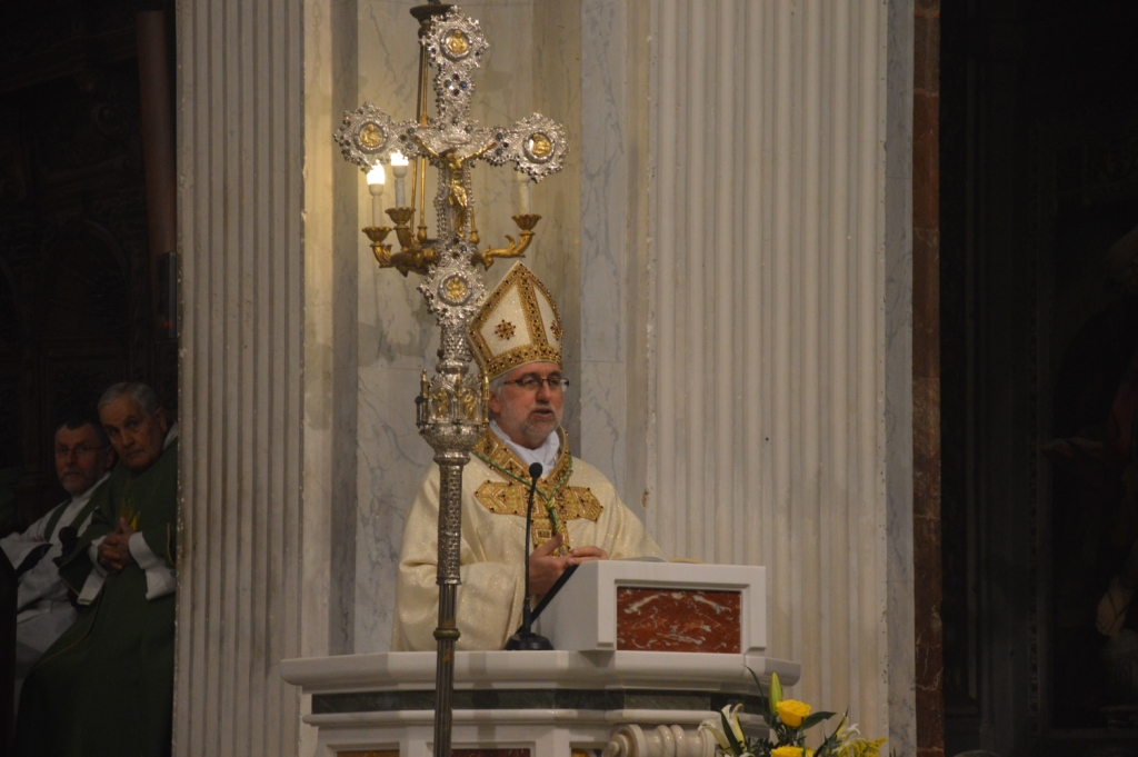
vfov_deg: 8.7
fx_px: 4975
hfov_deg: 13.1
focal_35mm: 158
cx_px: 569
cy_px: 378
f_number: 5.6
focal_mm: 105
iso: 1800
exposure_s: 1/60
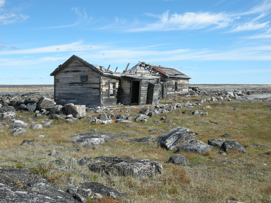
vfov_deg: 40.7
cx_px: 136
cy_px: 102
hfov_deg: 52.6
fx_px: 274
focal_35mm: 35
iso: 64
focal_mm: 7.5
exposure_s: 1/416
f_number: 4.3
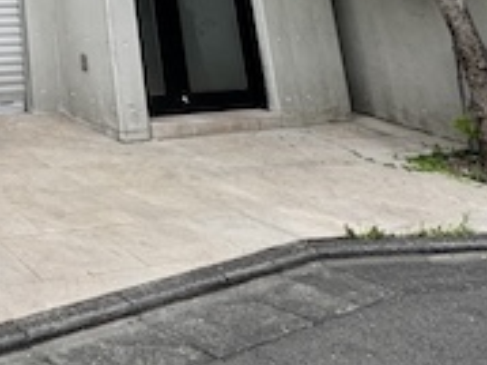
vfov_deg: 21.3
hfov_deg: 28.2
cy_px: -263
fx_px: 703
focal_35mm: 50
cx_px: -208
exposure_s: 1/573
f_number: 2.2
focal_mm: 2.22
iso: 40
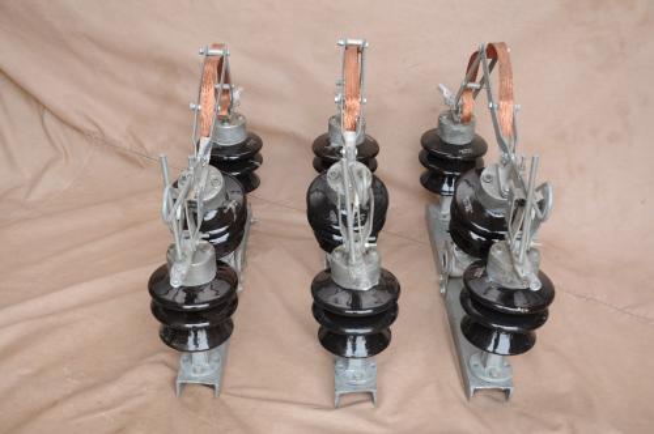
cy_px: 217
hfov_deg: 43.7
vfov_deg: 29.8
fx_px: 816
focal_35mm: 45
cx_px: 327
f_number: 6.3
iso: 640
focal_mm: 30
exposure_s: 1/125
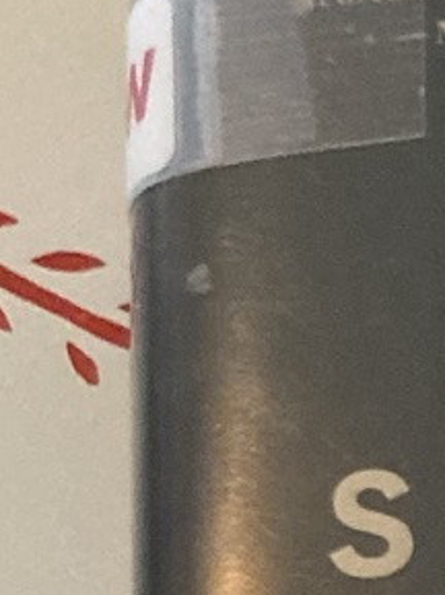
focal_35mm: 194
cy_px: 1058
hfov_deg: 6.9
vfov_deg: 9.7
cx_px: 1347
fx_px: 3333
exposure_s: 1/30
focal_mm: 3.99
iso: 400
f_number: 1.8
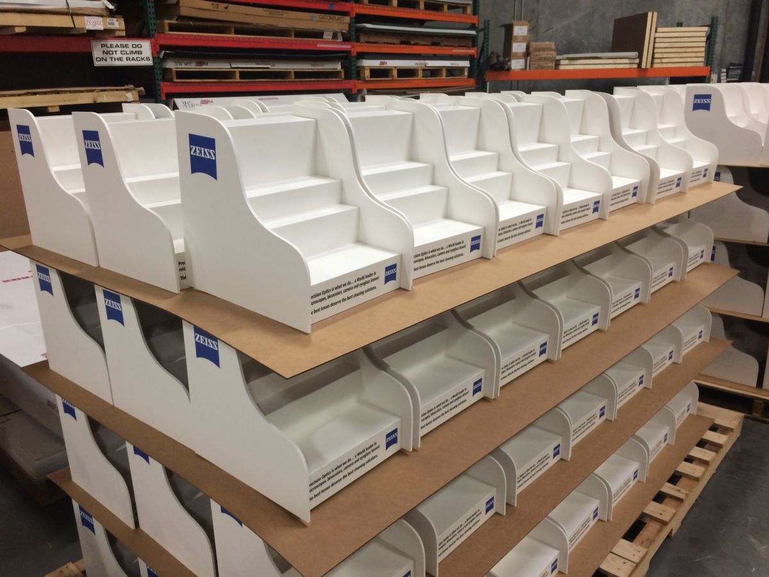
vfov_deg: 48.2
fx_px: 644
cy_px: 288
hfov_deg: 61.7
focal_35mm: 29
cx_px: 384
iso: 64
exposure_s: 1/30
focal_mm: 4.15
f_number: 2.2
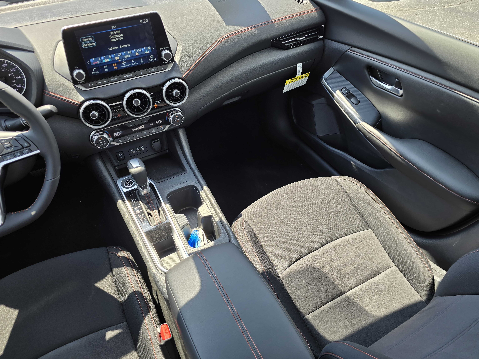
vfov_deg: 56.8
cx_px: 235
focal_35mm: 24
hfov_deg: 71.6
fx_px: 332
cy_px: 175
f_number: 1.7
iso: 25
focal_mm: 6.3
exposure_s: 1/180
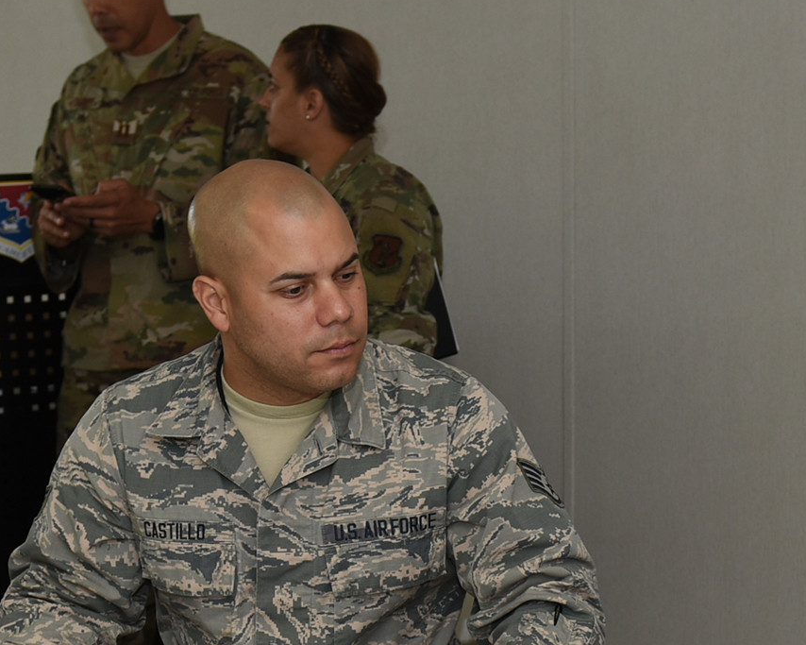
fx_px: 2266
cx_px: 490
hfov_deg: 20.1
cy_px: 683
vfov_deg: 15.8
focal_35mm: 95
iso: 200
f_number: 3.5
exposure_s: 1/250
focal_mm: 24
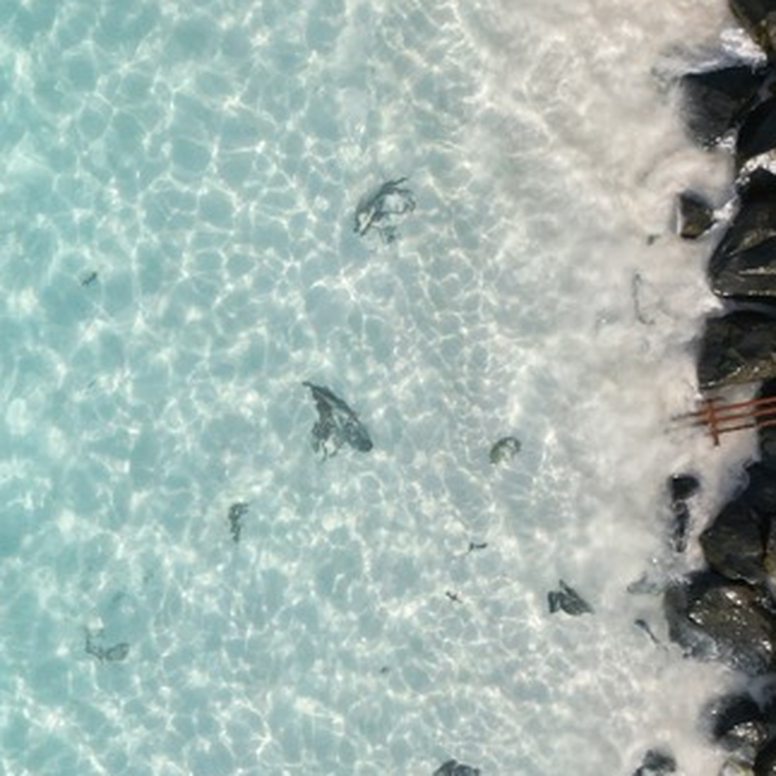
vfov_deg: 20.0
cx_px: -596
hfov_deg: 17.2
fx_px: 2130
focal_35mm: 84
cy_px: 786
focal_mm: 6.72
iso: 100
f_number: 1.7
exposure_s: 1/1250
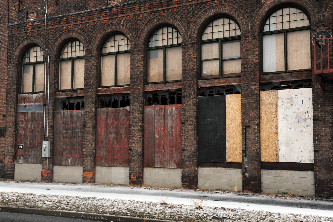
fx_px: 407
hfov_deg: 44.5
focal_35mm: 44
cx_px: 166
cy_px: 111
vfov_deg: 30.5
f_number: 5.6
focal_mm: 44
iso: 400
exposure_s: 1/125
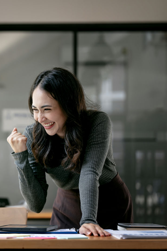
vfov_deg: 16.4
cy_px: 125
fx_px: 870
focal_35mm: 125
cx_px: -15
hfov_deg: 10.8
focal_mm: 83
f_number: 2.8
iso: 200
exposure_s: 1/160
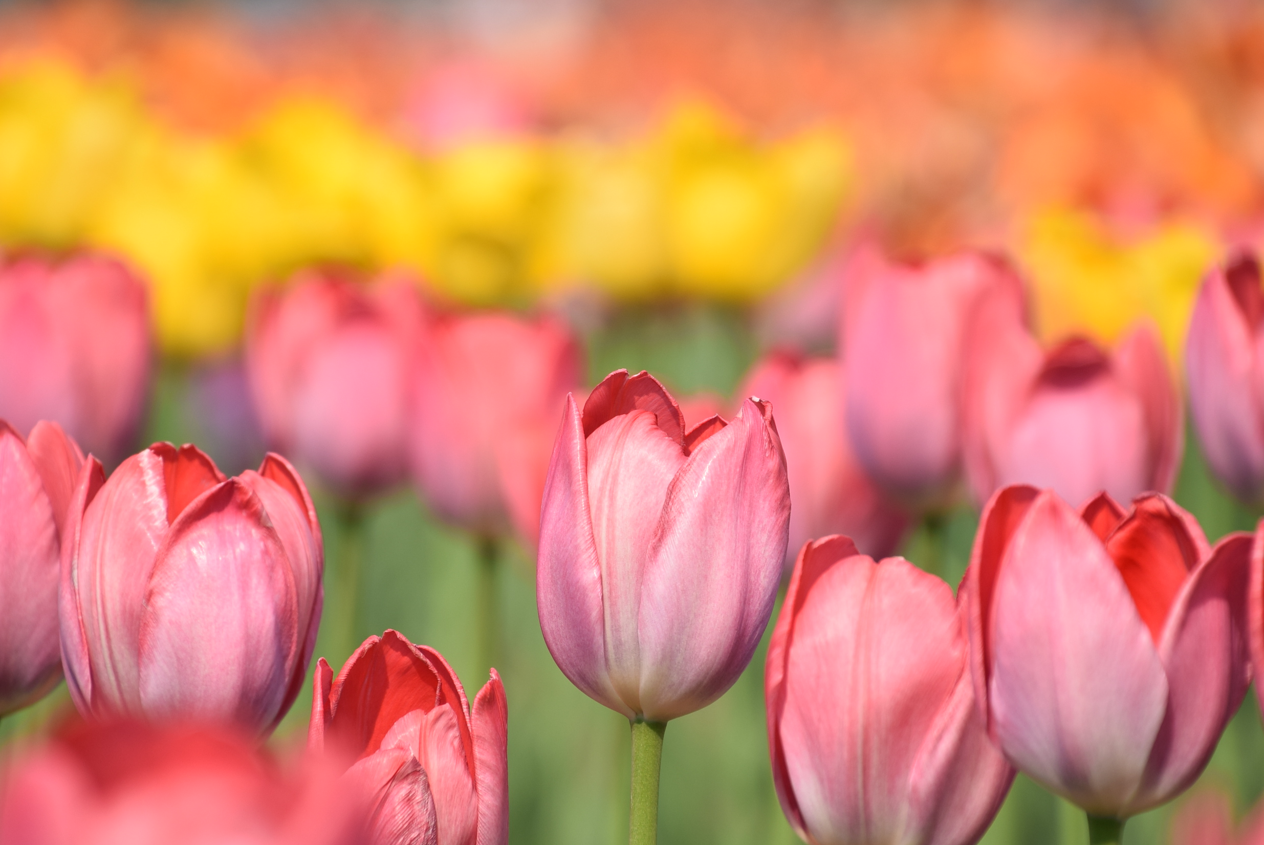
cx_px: 593
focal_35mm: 436
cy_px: 359
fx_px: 15320
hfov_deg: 4.7
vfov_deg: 3.2
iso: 200
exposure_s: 1/640
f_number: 8
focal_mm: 240
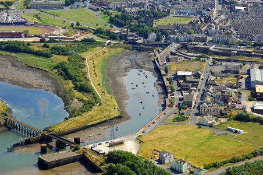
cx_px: 132
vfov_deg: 14.0
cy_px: 88
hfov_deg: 20.9
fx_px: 711
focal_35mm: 98
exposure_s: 1/1000
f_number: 7.1
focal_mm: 65
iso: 400
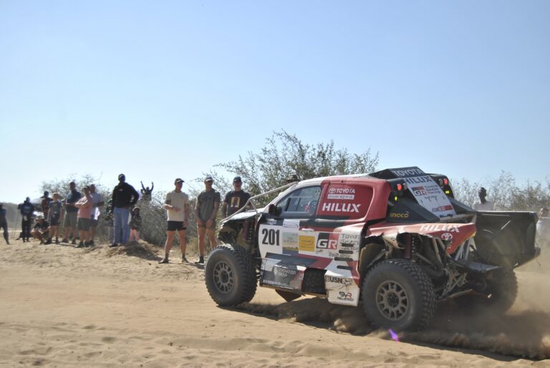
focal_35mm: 48
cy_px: 184
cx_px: 275
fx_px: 734
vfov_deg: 28.1
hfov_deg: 41.1
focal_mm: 32
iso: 110
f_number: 4.5
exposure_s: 1/1000
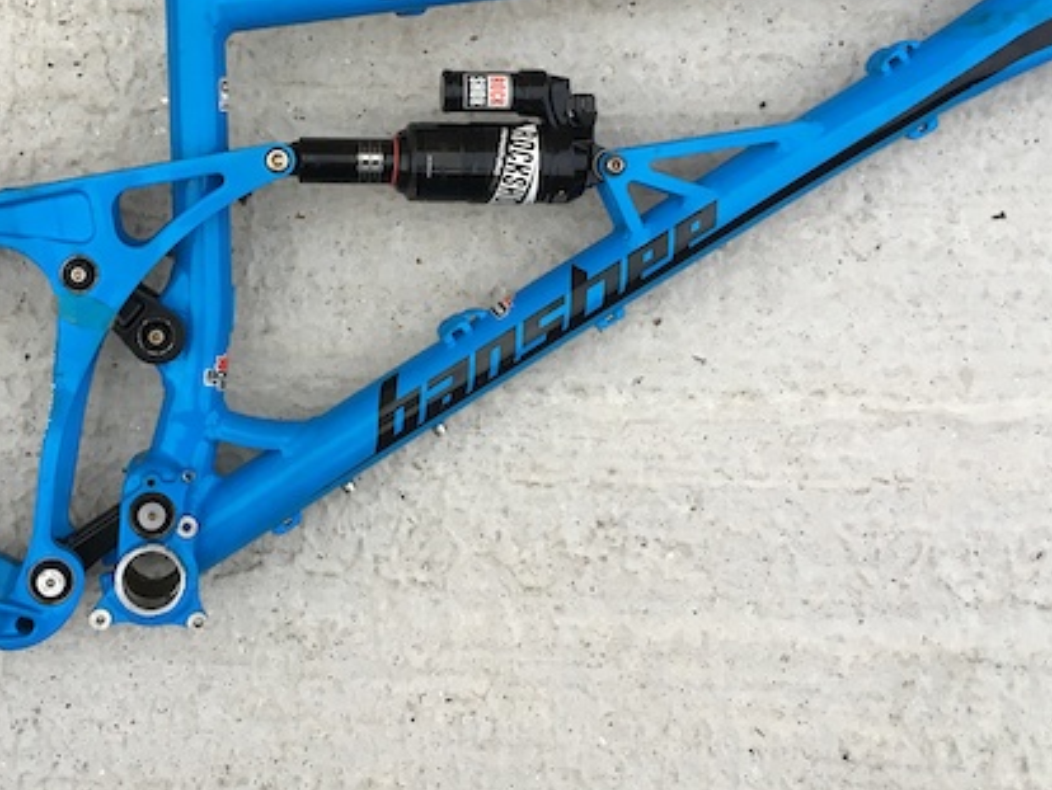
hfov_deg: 33.8
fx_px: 1703
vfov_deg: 25.8
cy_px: 193
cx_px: 292
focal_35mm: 56
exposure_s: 1/33
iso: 32
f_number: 2.2
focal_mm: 4.15
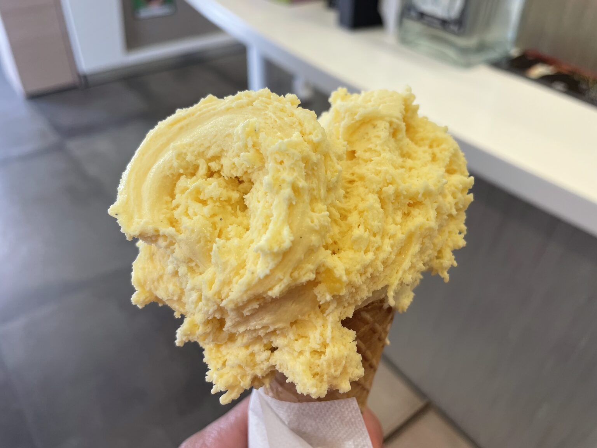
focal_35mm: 26
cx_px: 298
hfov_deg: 67.3
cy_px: 224
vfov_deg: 53.1
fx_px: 448
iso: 50
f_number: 1.6
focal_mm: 4.2
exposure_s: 1/100
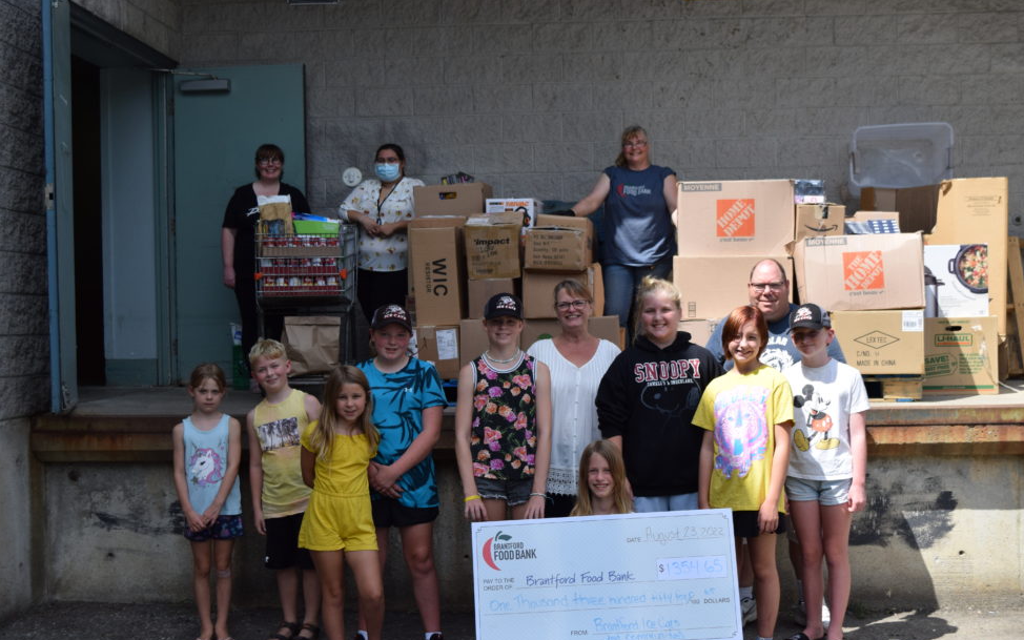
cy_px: 348
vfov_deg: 28.6
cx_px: 537
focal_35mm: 45
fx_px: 1256
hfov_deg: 44.3
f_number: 6.3
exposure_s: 1/1600
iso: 400
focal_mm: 28
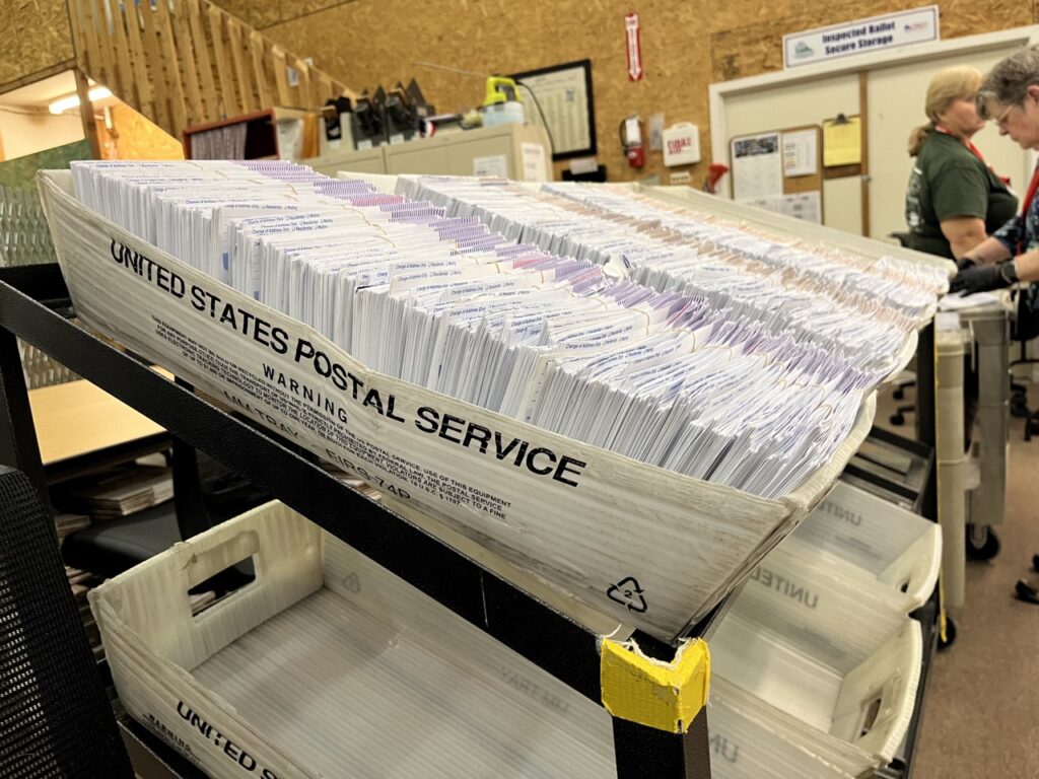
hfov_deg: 67.3
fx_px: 780
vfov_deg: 53.1
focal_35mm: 26
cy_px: 390
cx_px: 520
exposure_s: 1/60
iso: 160
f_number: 1.6
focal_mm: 5.1
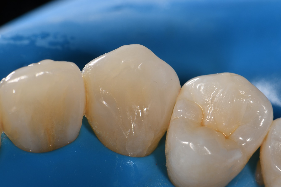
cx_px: 140
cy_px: 94
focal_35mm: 157
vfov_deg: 8.7
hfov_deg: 13.1
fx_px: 1225
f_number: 32
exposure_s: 1/160
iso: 200
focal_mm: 105
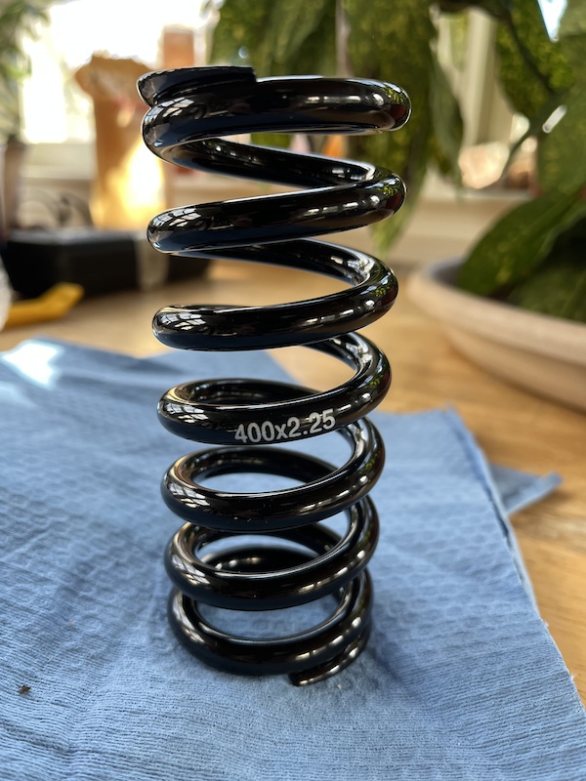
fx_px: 587
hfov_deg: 53.1
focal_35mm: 26
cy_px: 390
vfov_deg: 67.3
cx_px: 293
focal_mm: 5.1
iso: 125
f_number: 1.6
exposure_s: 1/100
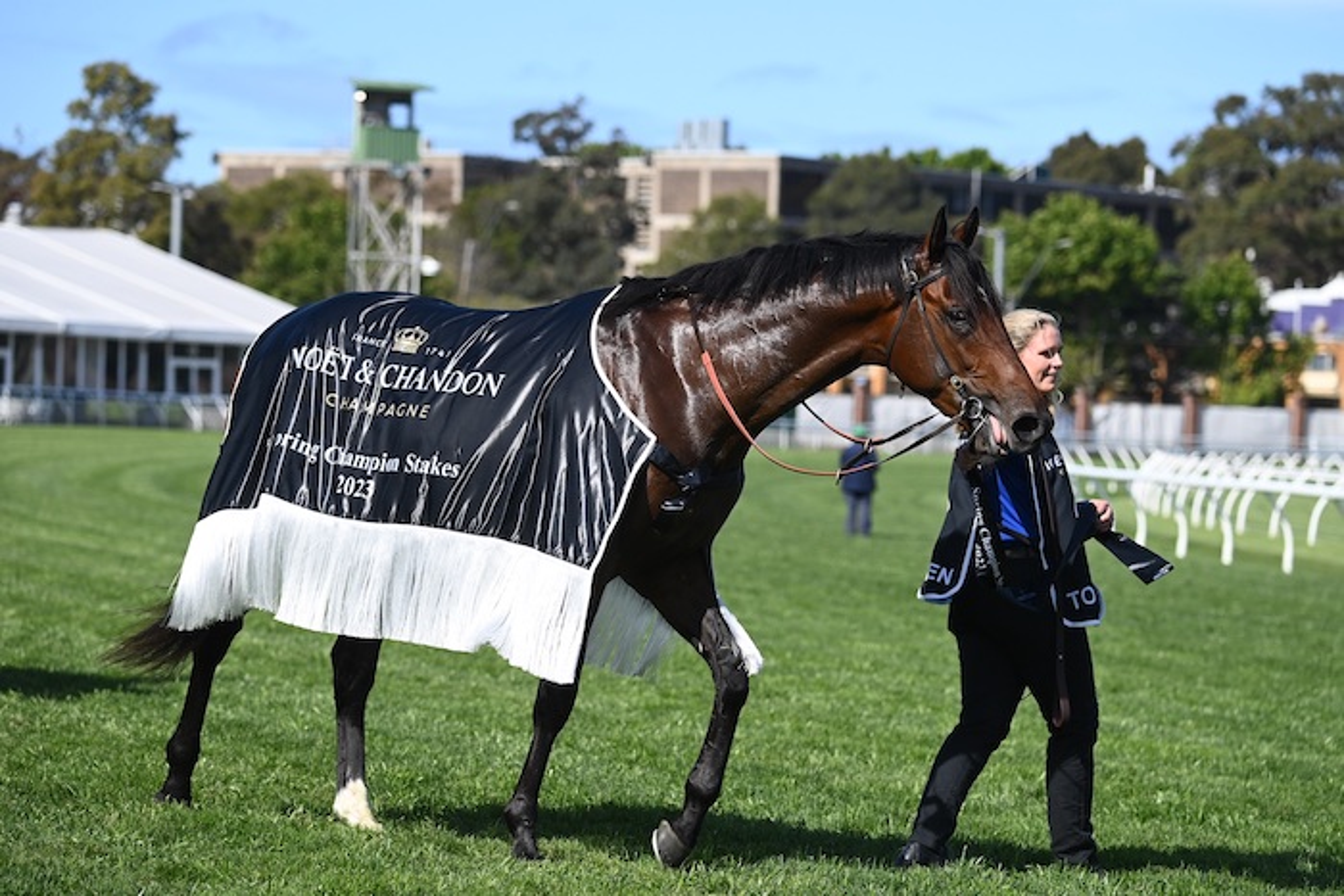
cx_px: 672
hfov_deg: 12.4
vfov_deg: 8.3
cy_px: 448
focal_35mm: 165
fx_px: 6161
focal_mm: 165
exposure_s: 1/1250
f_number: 5.6
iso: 250
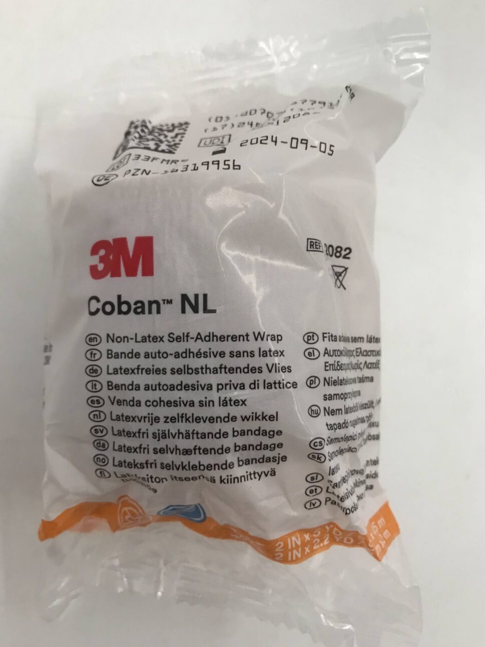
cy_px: 316
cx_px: 246
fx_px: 542
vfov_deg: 61.7
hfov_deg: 48.2
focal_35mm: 29
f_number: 1.8
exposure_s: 1/30
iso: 25
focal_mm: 3.99
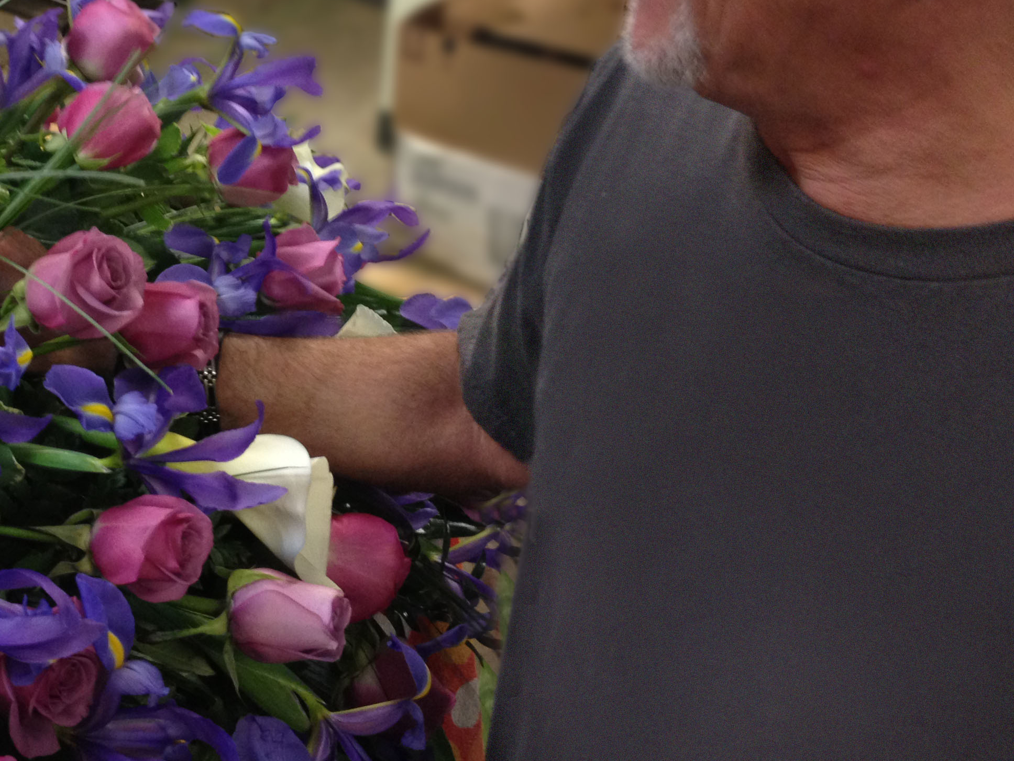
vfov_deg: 24.5
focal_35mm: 59
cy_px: 164
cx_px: 189
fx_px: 1728
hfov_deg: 31.8
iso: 125
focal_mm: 4.28
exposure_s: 1/20
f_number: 2.4
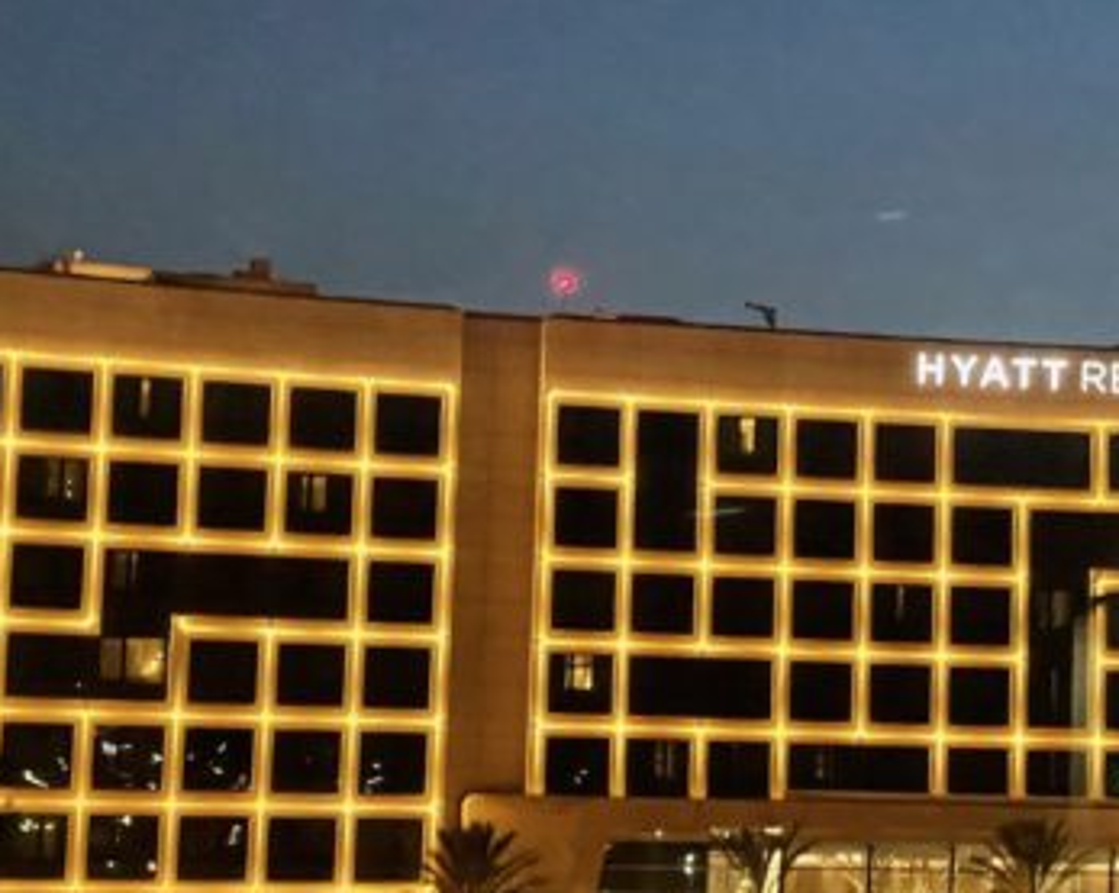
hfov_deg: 17.3
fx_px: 3640
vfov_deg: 14.0
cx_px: 980
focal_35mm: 110
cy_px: 419
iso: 1250
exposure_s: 1/30
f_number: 2.2
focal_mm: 7.5
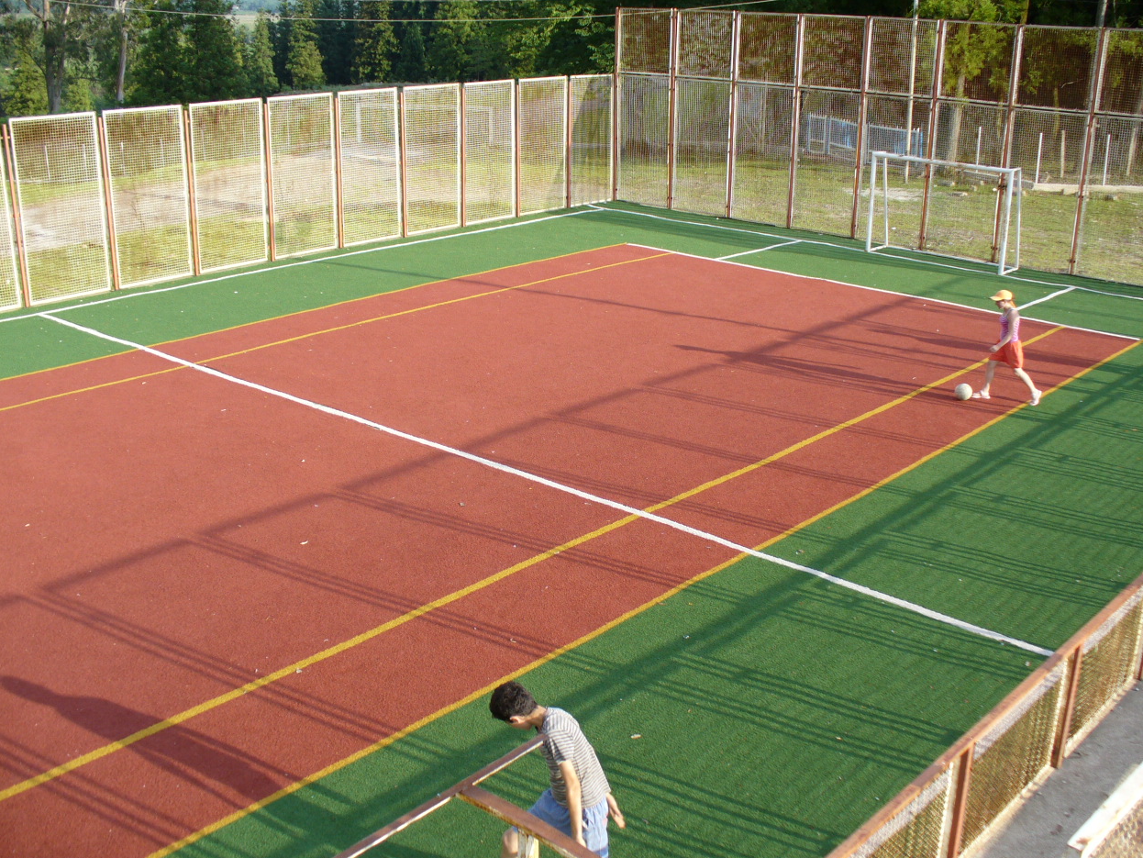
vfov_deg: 37.7
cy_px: 439
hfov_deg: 49.0
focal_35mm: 38
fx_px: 1255
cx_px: 585
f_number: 2.8
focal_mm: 6.1
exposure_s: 1/400
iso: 80
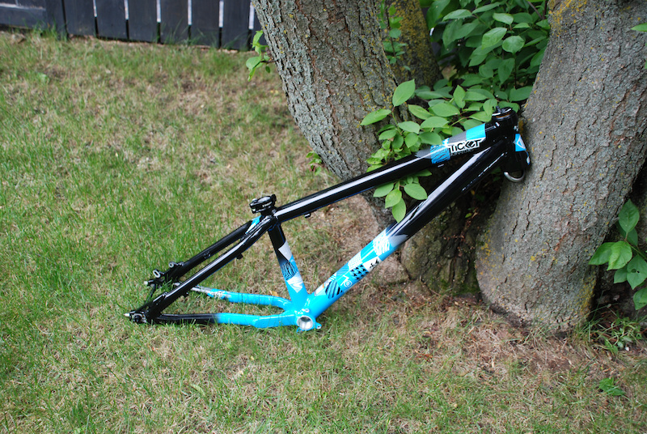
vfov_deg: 37.0
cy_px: 217
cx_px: 324
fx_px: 648
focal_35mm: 36
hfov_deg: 53.1
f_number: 4
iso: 200
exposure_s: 1/60
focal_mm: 24
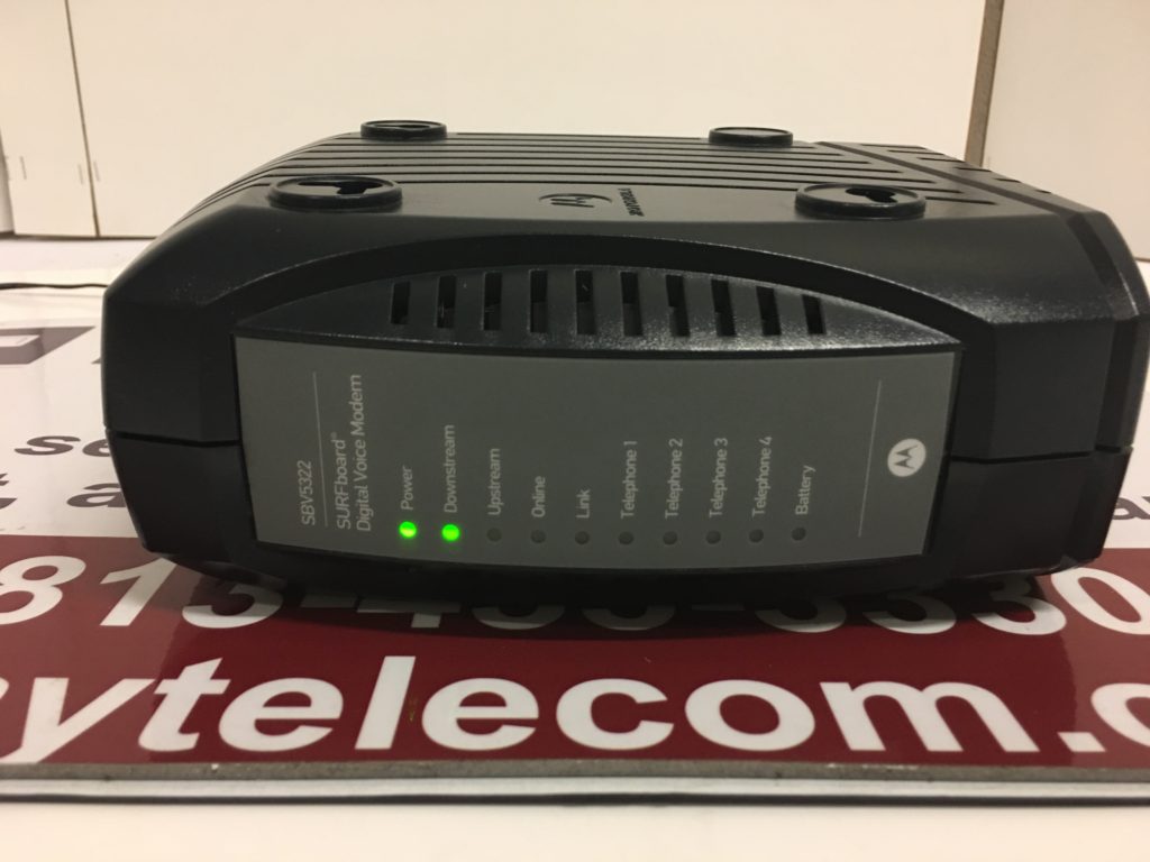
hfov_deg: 61.7
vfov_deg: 48.2
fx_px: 963
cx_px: 575
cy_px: 431
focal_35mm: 29
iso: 80
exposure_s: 1/8
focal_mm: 4.15
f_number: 2.2
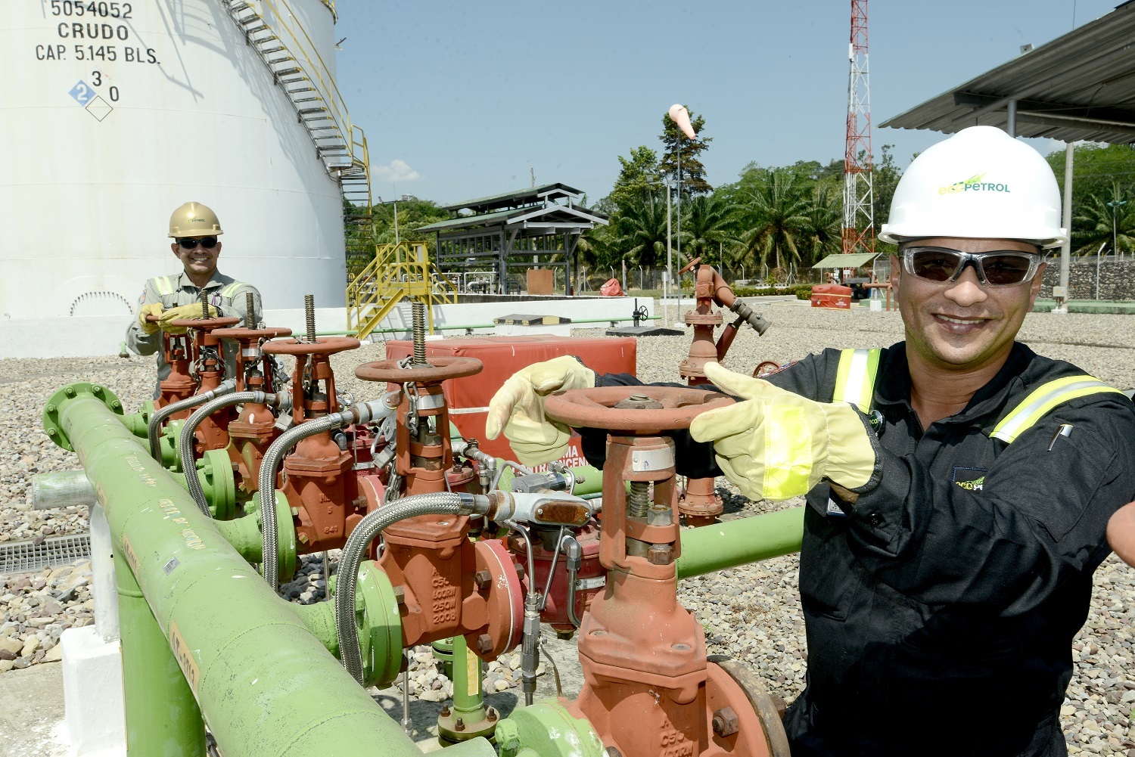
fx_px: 946
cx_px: 568
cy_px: 378
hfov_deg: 61.9
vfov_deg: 43.6
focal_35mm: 30
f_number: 18
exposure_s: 1/250
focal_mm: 30
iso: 250
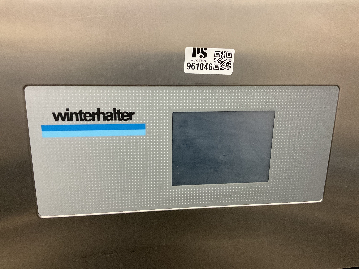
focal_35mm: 29
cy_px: 134
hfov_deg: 61.7
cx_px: 180
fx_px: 301
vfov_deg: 48.2
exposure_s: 1/50
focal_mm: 3
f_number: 1.8
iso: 160
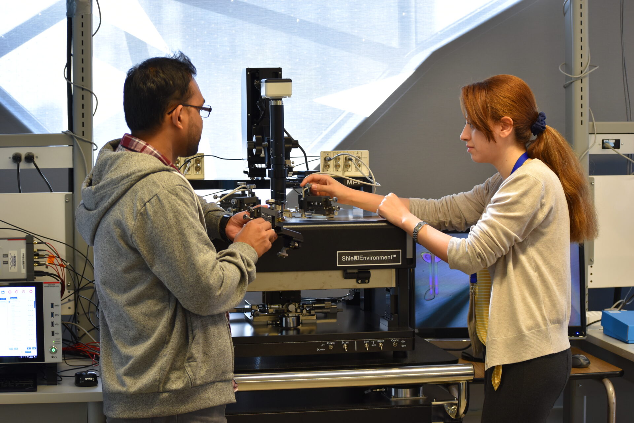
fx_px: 1453
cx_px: 317
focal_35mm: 82
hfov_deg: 24.6
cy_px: 212
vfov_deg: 16.6
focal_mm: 55
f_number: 4
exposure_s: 1/30
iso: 400
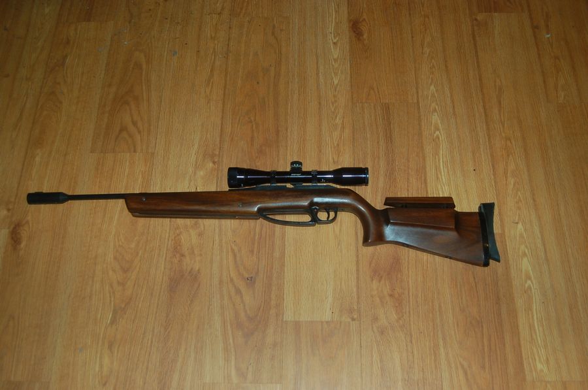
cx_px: 294
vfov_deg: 36.8
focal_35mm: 36
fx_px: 587
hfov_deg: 53.2
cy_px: 195
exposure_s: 1/60
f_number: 4
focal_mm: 24
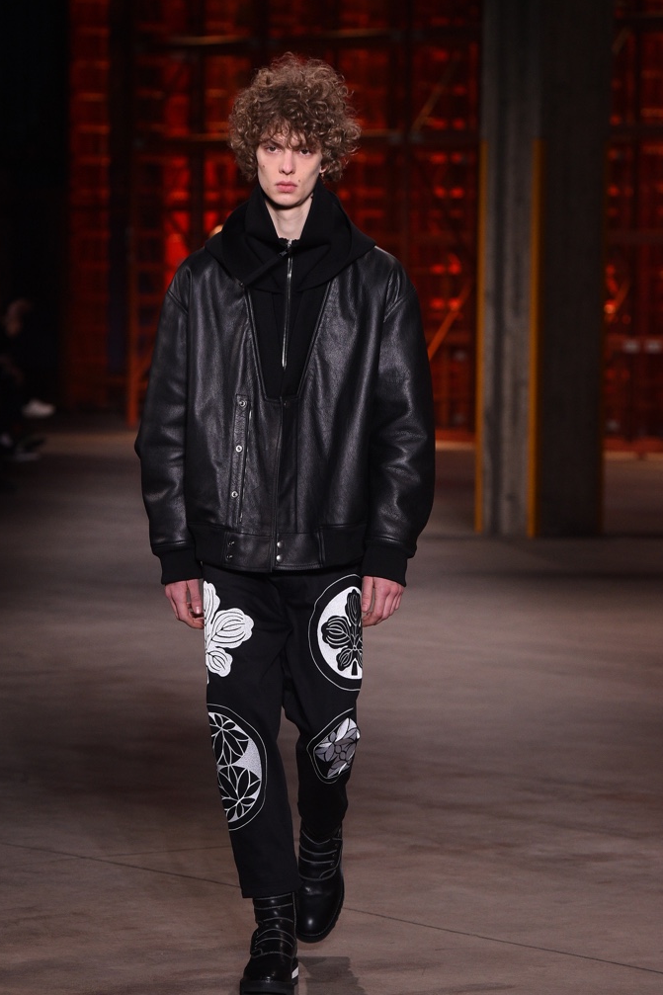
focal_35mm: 173
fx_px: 4780
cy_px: 529
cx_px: 291
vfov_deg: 11.9
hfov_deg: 7.9
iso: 2500
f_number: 4.5
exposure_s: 1/500
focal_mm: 145
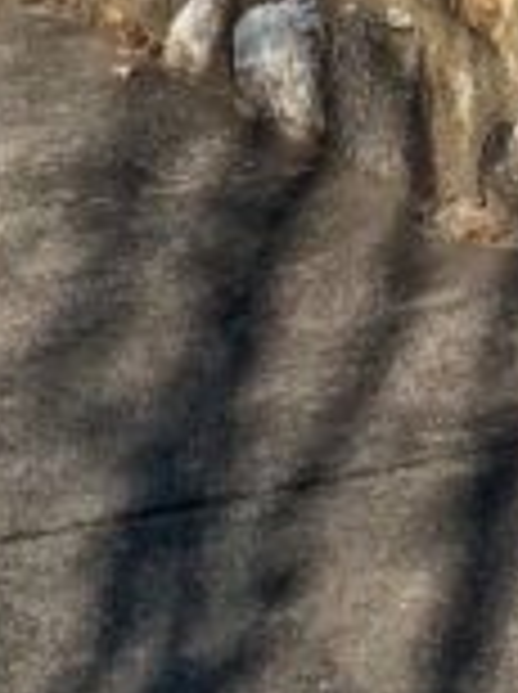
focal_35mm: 173
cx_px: 874
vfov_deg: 9.6
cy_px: -1197
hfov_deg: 8.3
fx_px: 3461
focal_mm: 4.25
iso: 25
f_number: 1.8
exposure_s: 1/2611
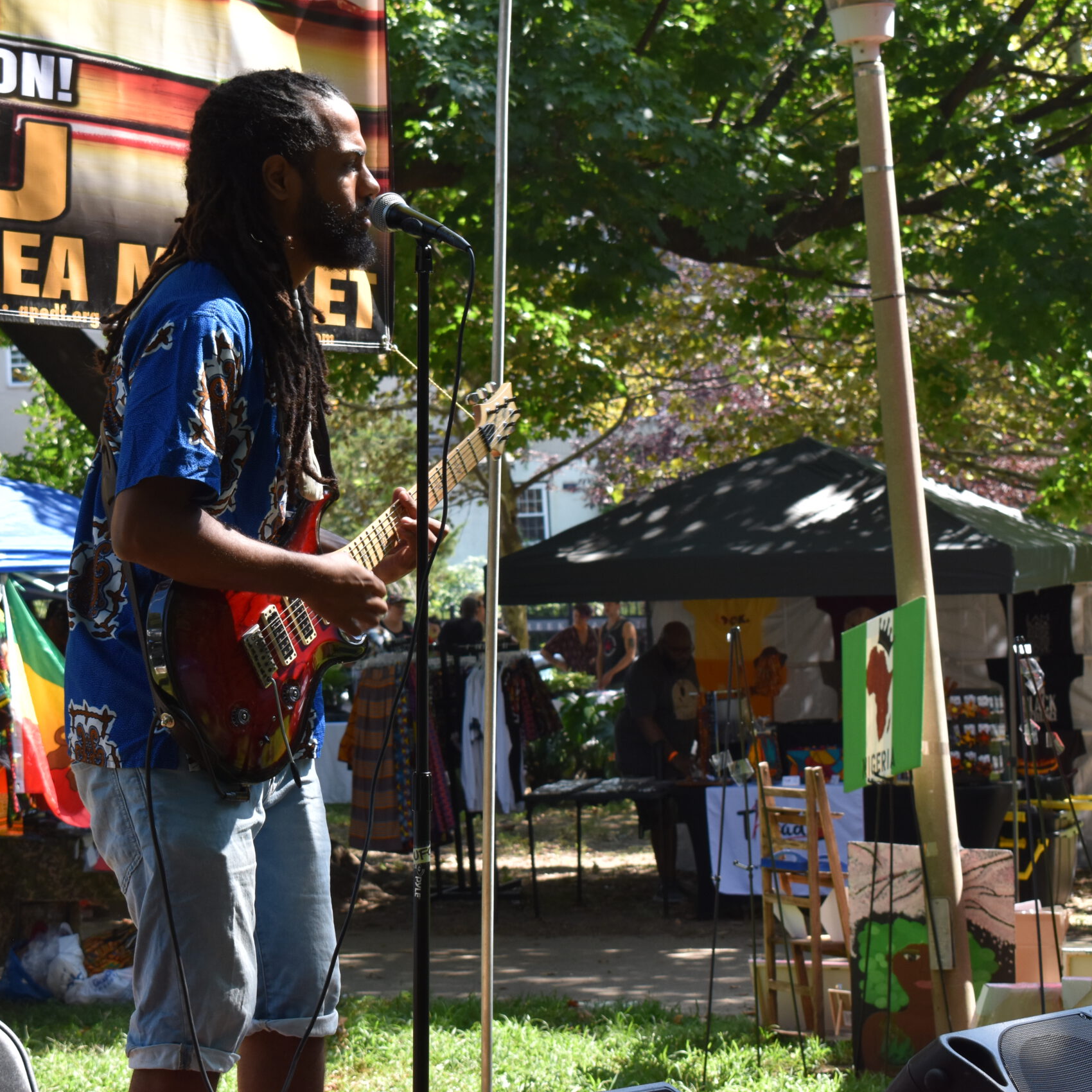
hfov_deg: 18.1
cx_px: 396
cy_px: 546
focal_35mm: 96
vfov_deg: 18.1
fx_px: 3426
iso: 400
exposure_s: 1/250
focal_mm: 50
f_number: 8
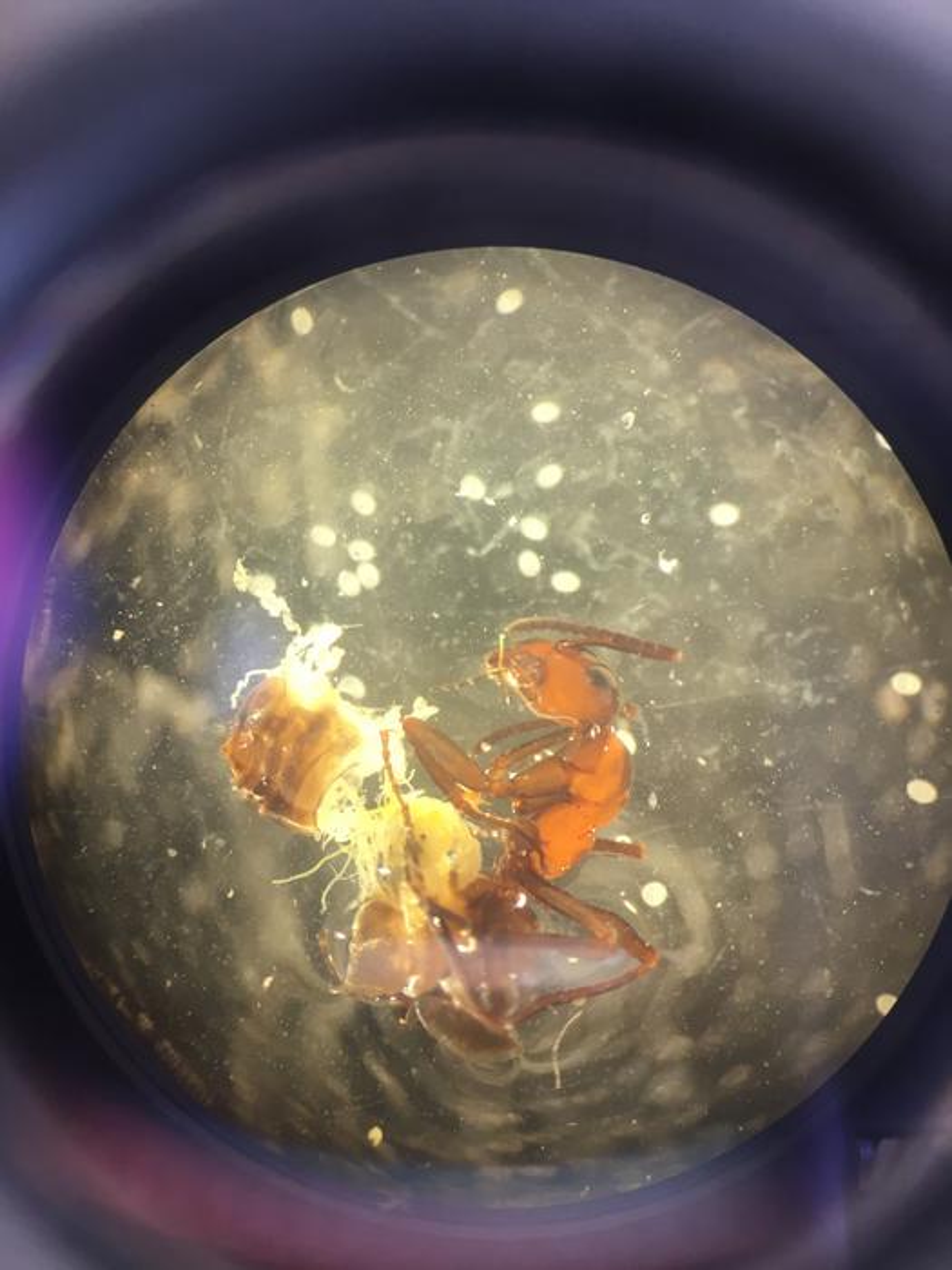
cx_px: 476
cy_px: 635
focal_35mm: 29
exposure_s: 1/33
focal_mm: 4.15
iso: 64
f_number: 2.2
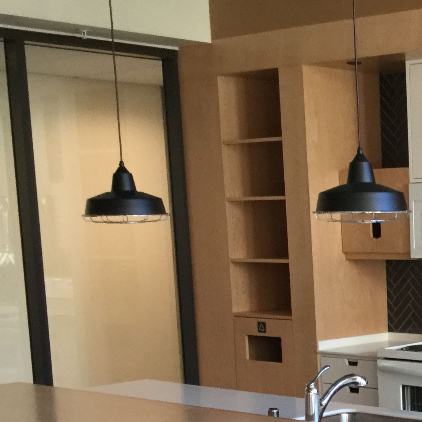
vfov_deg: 20.8
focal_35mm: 81
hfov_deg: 20.0
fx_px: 1117
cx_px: 511
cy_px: 409
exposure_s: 1/30
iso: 80
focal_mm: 3.3
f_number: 2.4
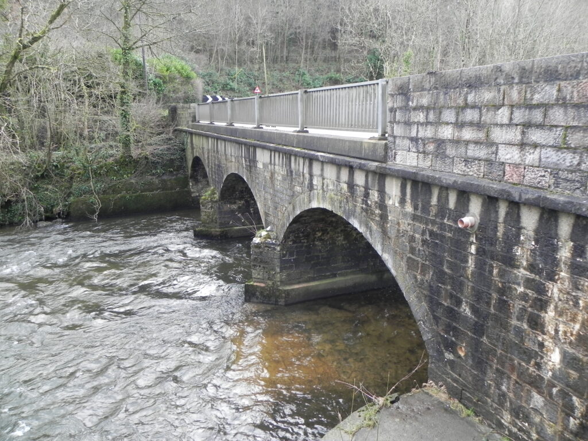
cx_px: 294
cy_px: 220
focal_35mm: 26
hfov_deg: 67.3
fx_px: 442
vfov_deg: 53.1
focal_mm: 4.6
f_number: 3.2
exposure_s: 1/70
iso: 160
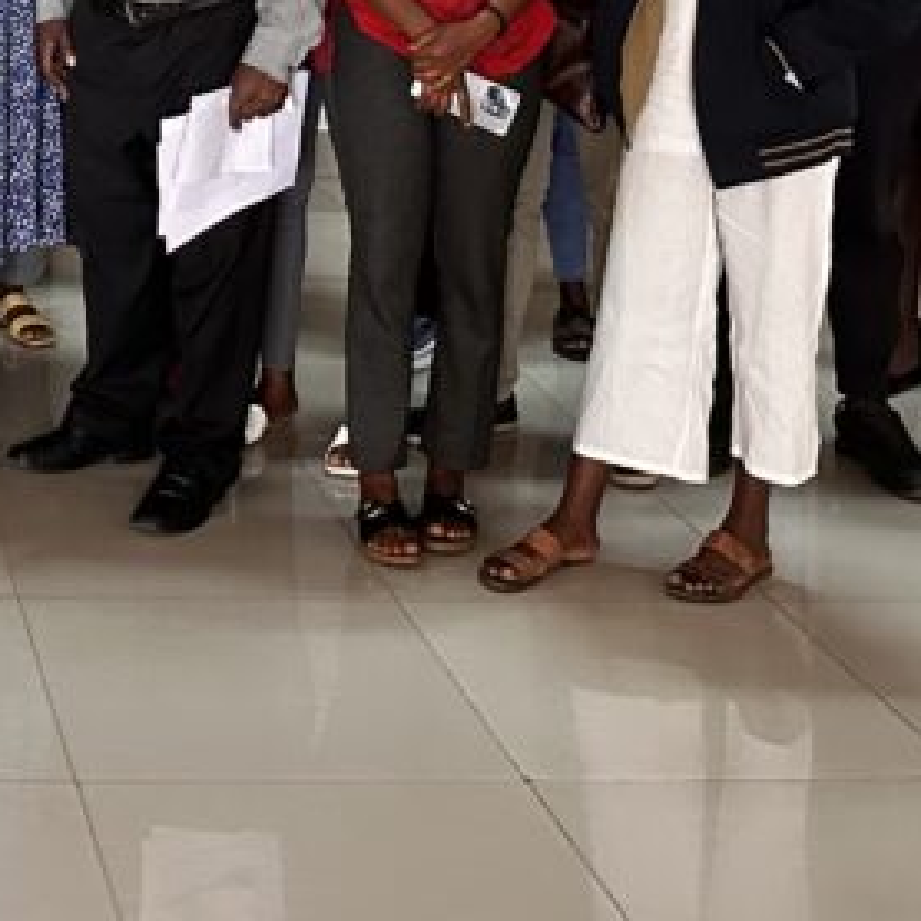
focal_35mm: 78
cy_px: -325
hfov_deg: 20.9
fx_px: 2348
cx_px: -136
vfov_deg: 20.1
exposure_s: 1/50
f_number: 1.78
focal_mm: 6.86
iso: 640
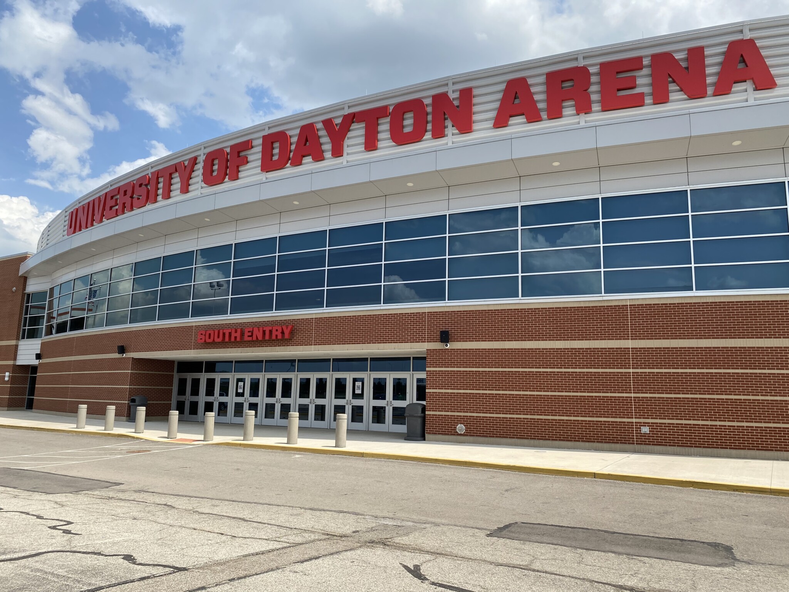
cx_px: 394
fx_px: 593
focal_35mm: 26
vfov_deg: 53.1
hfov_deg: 67.3
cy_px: 296
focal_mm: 4.25
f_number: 1.8
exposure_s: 1/2755
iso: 32
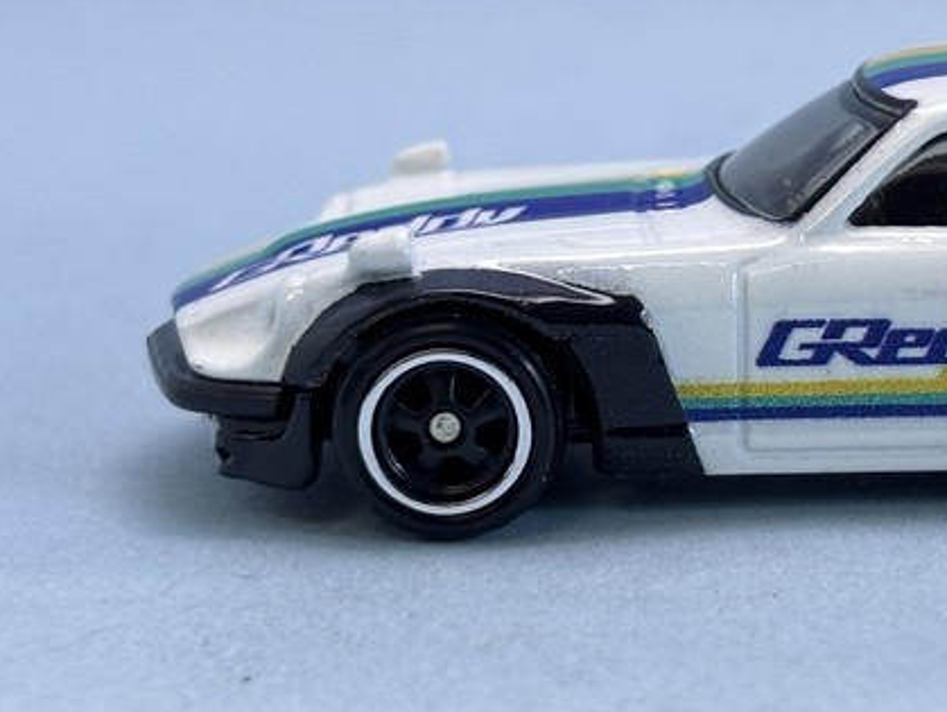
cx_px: 791
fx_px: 3477
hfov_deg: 15.4
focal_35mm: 127
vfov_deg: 11.7
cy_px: 157
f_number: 1.6
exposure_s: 1/100
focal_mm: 5.96
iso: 50
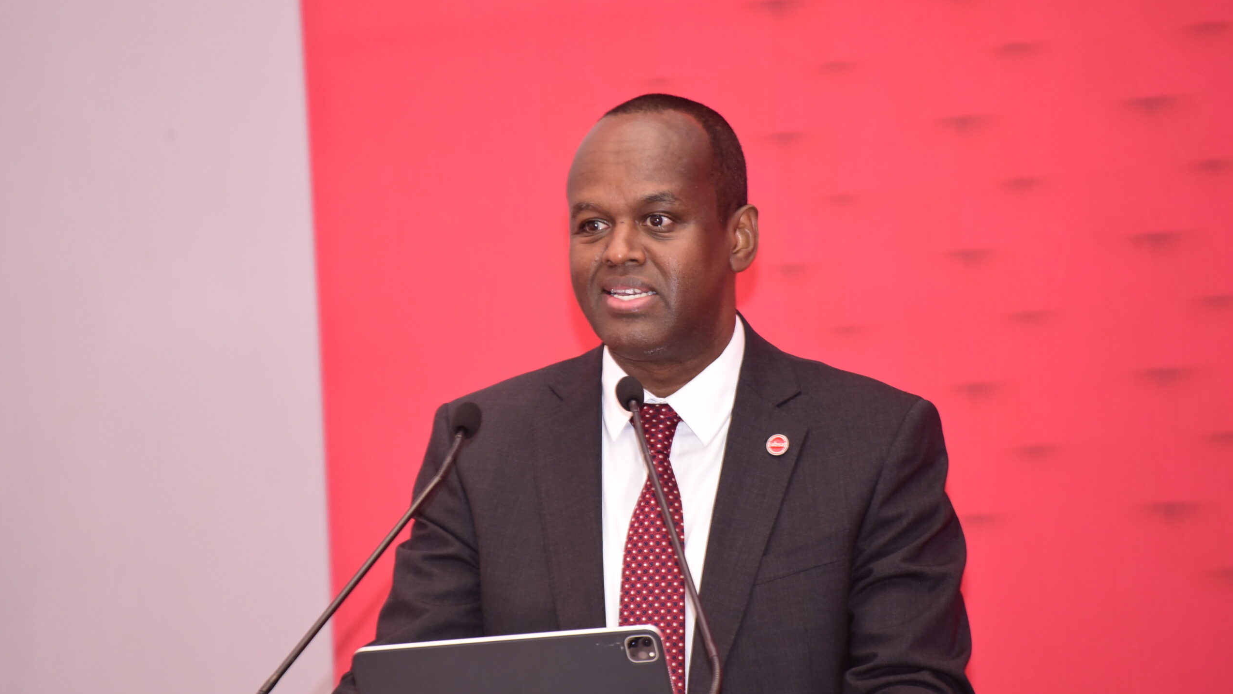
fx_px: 8599
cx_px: 617
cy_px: 373
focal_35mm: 263
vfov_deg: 4.6
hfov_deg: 8.2
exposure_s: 1/100
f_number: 5.6
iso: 2500
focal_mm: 250
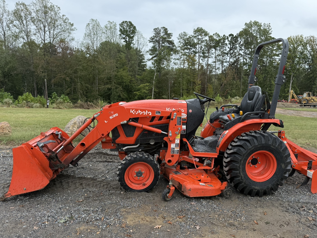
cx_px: 175
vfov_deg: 51.3
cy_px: 123
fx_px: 247
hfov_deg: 65.2
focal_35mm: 27
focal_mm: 6.76
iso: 100
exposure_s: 1/1770
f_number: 1.78
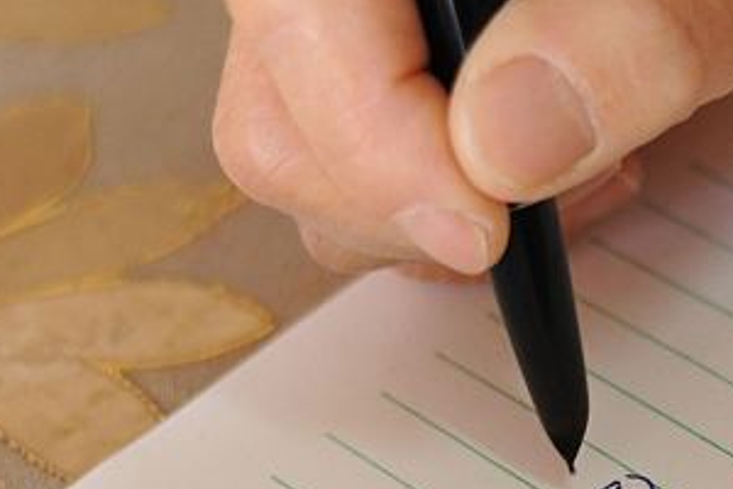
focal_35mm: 200
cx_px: 982
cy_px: 499
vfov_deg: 6.8
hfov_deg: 10.1
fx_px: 4072
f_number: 2.5
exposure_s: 1/200
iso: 800
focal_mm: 50
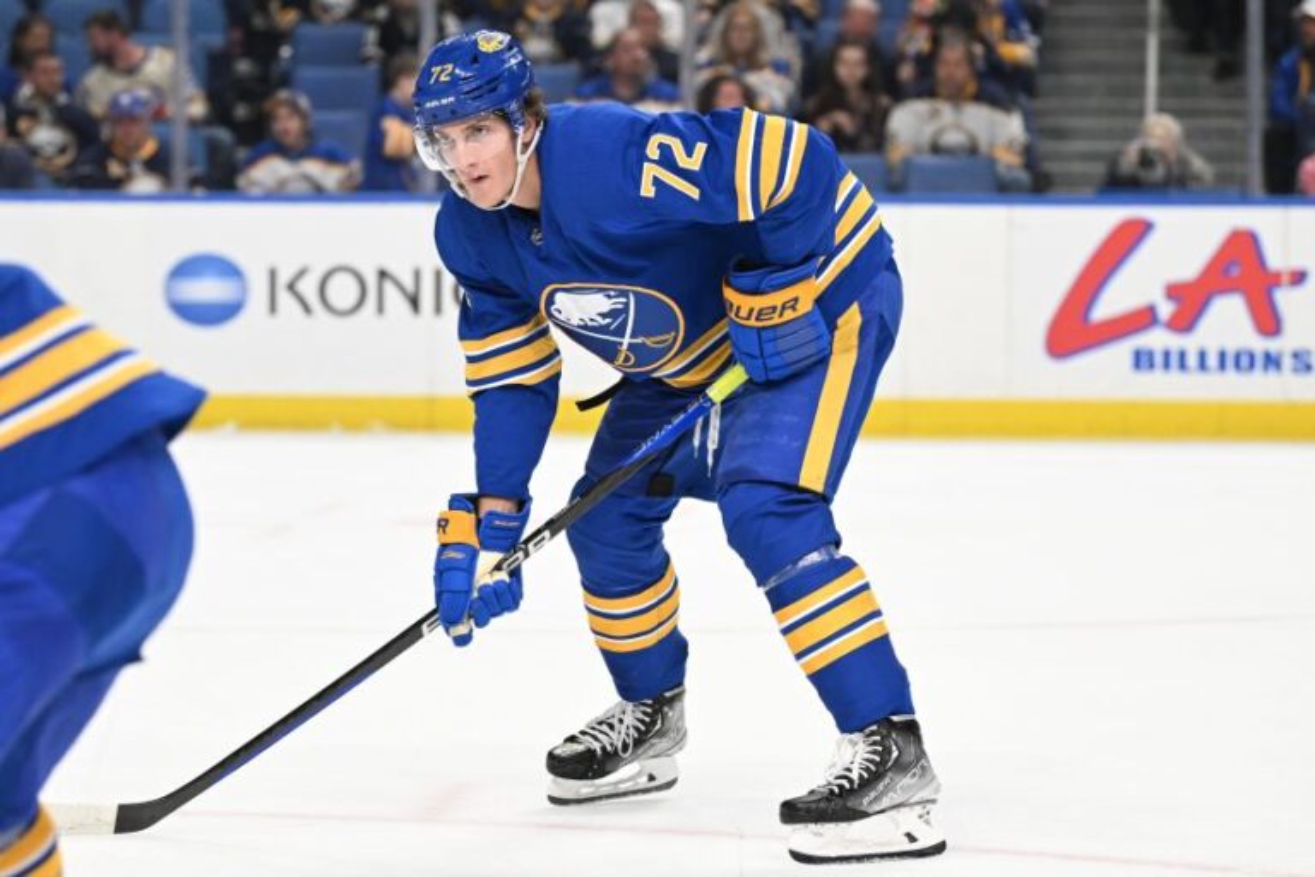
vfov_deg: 11.2
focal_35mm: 122
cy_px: 438
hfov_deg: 16.8
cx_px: 658
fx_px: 4456
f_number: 3.5
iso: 3200
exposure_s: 1/1600
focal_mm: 122
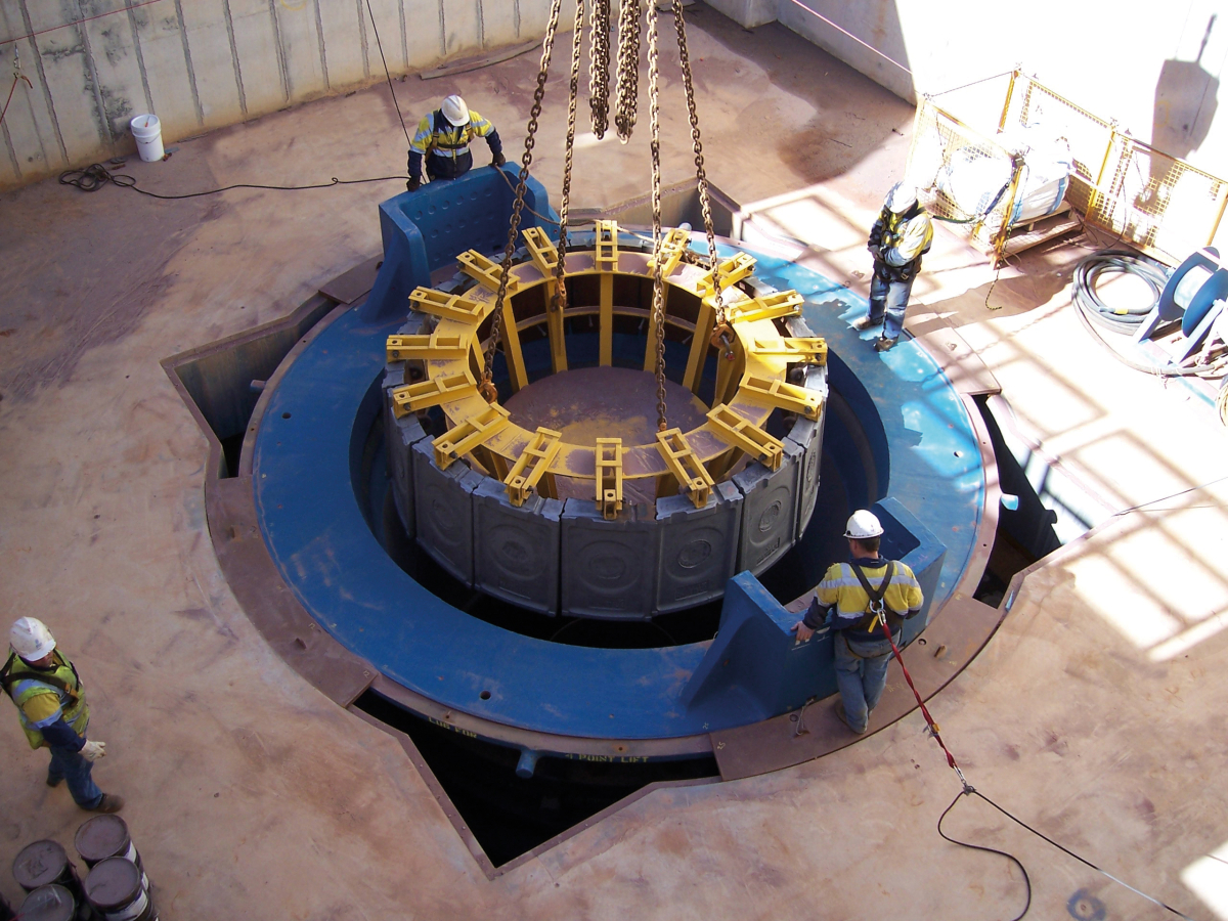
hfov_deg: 51.4
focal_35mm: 36
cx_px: 614
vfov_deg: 39.7
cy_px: 460
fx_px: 1277
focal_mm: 6
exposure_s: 1/250
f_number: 3
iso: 80
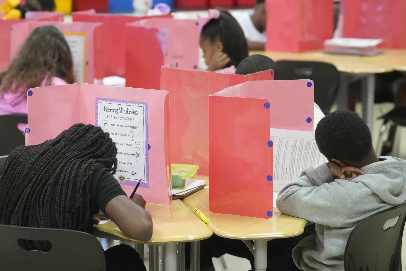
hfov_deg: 15.8
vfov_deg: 10.5
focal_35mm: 130
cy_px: 136
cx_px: 203
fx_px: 1466
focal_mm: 87
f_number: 2.8
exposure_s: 1/500
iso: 4000
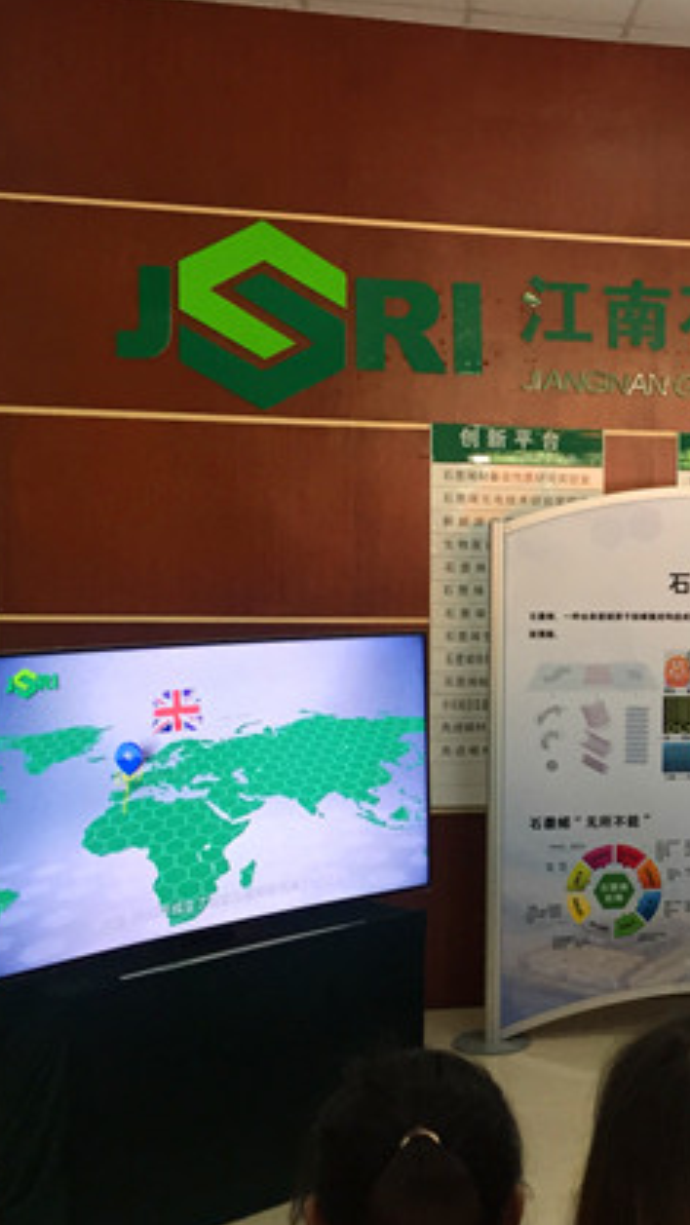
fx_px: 1592
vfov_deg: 42.0
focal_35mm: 49
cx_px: 769
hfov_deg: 22.9
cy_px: 680
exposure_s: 1/33
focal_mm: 4.15
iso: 50
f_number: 2.2
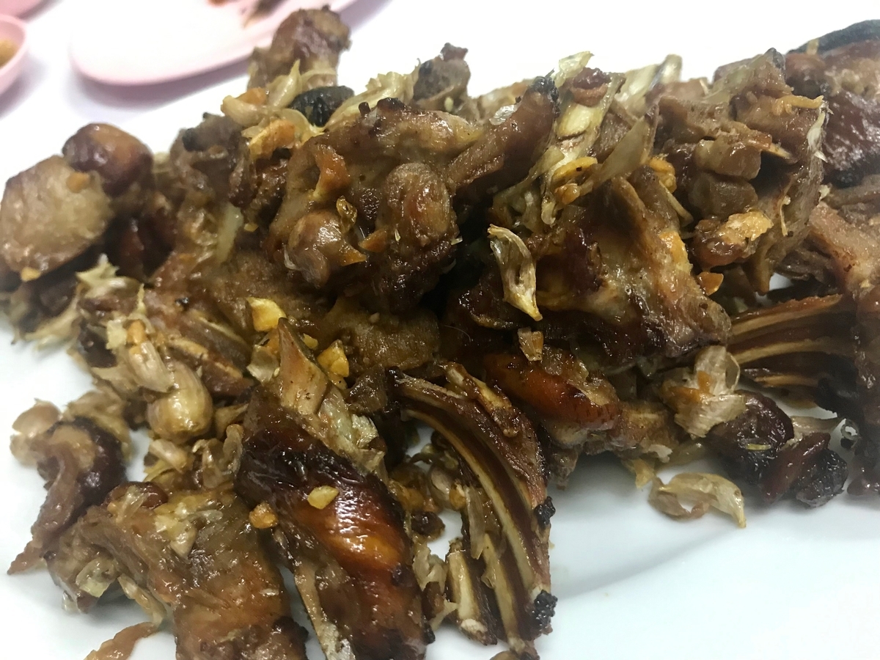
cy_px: 330
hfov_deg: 63.4
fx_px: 712
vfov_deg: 49.7
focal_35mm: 28
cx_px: 440
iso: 100
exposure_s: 1/11
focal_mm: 3.99
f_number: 1.8
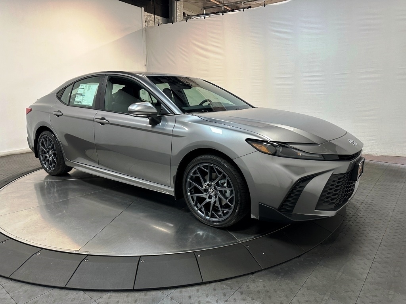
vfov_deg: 56.8
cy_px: 152
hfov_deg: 71.6
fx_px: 281
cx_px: 203
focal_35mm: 24
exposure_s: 1/60
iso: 250
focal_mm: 6.86
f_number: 1.78
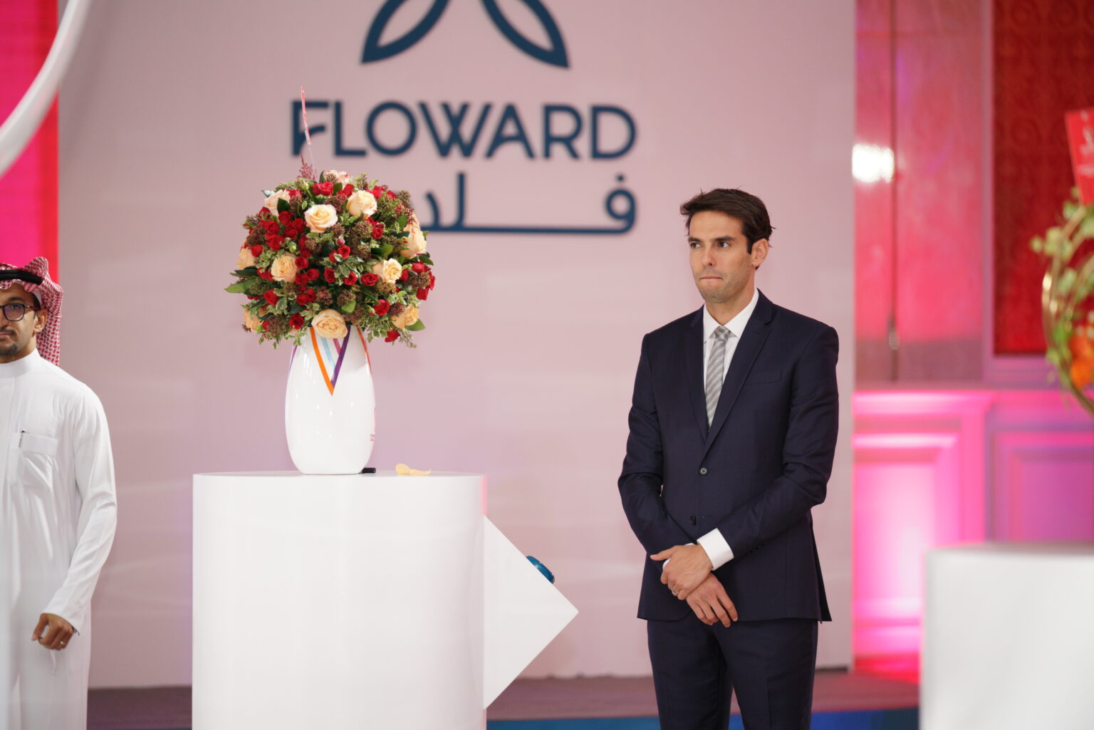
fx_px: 5015
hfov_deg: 12.4
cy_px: 365
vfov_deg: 8.3
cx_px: 547
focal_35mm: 165
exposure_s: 1/125
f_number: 2.8
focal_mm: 165
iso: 1250
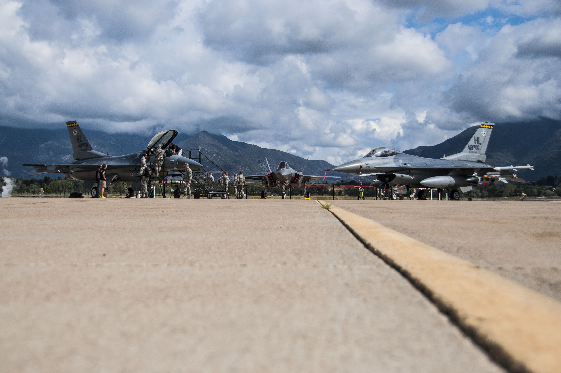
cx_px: 280
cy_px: 186
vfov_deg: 28.0
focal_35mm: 48
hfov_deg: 41.2
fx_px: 747
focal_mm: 32
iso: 400
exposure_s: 1/3200
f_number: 4.2
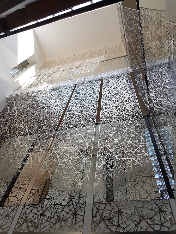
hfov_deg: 53.1
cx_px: 88
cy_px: 117
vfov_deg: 67.3
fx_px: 176
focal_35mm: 26
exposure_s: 1/204
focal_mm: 4.2
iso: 40
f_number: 1.7
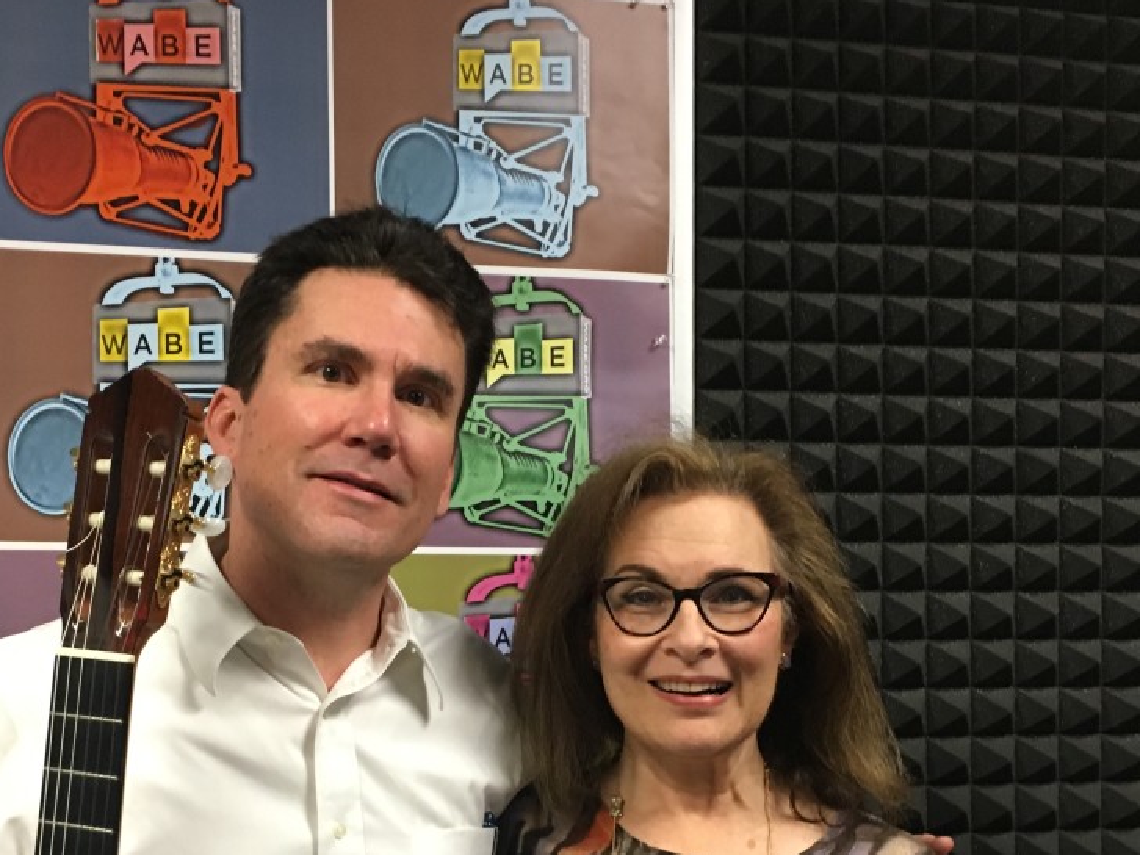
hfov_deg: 37.4
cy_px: 686
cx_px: 489
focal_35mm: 51
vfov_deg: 28.0
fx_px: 1680
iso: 200
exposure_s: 1/24
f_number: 2.2
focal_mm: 4.15
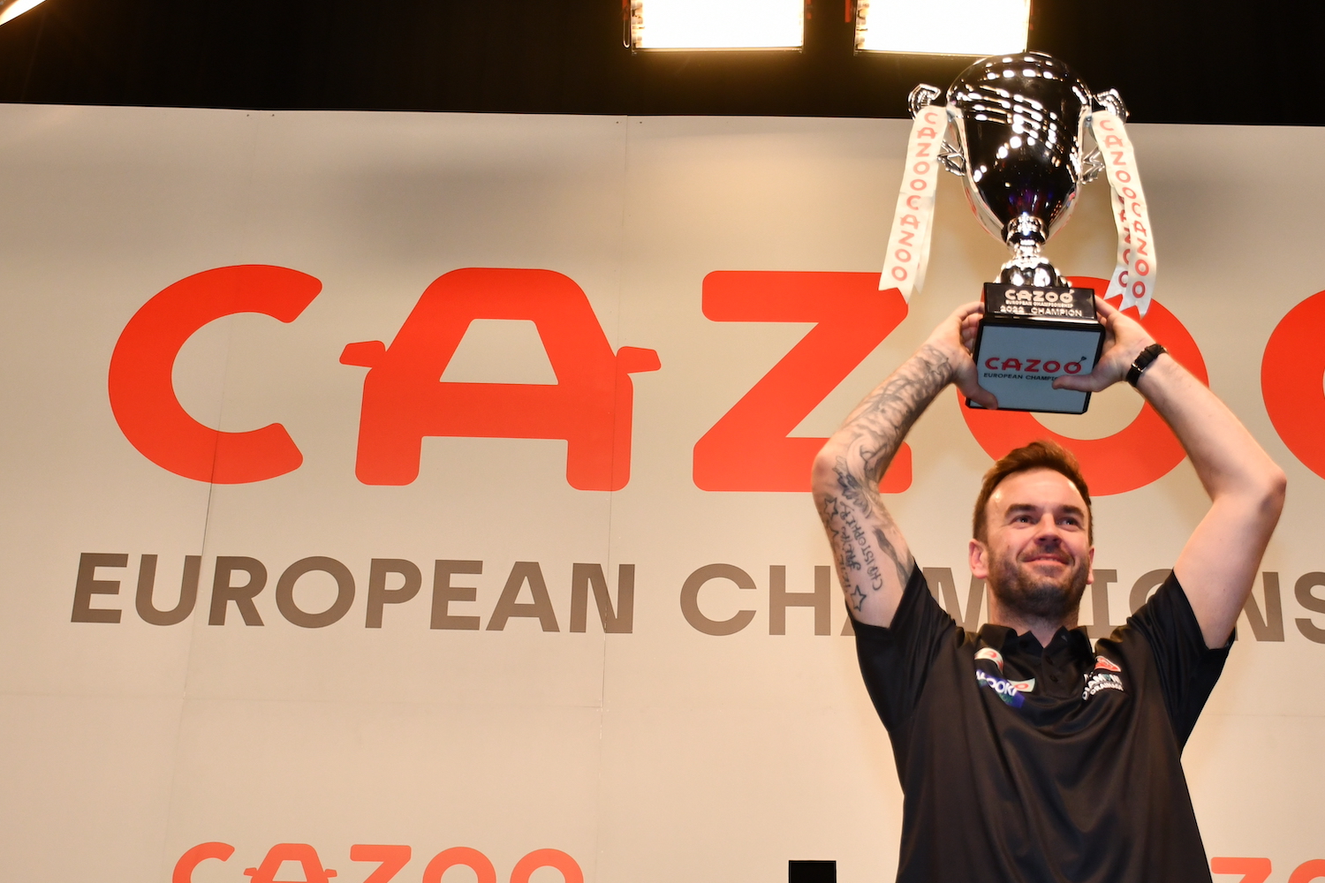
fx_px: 2208
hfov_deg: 33.4
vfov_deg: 22.6
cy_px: 528
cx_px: 741
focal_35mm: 60
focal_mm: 30
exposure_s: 1/250
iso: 800
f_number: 4
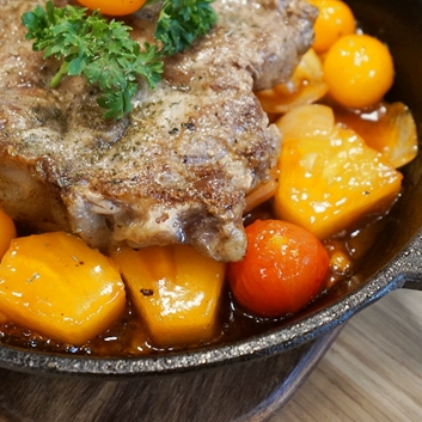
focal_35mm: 52
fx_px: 717
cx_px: 202
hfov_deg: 32.8
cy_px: 132
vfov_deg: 32.4
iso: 800
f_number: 4
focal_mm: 18
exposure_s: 1/60
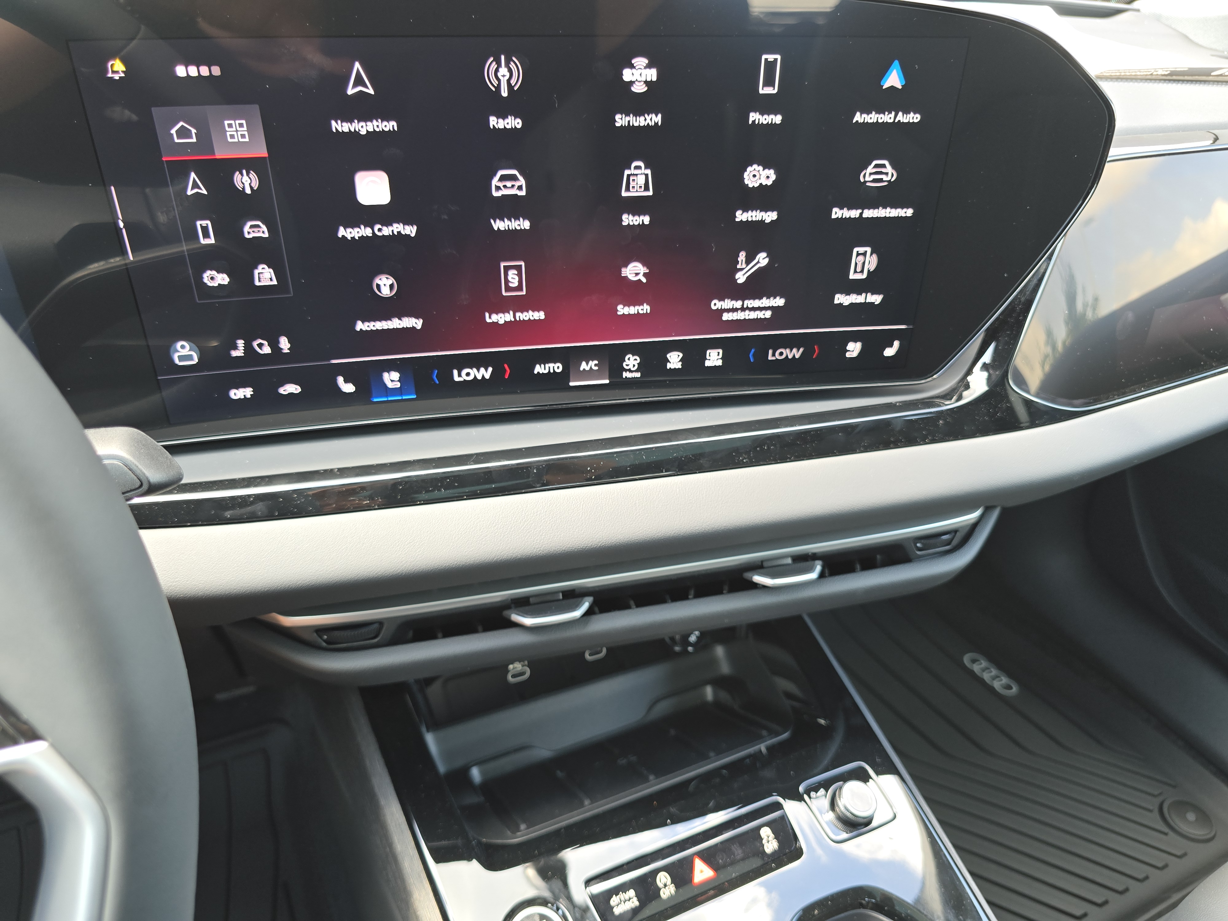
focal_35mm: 23
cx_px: 614
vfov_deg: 58.9
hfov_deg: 73.9
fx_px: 816
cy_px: 460
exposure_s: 1/50
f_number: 1.7
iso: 64
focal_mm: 6.3
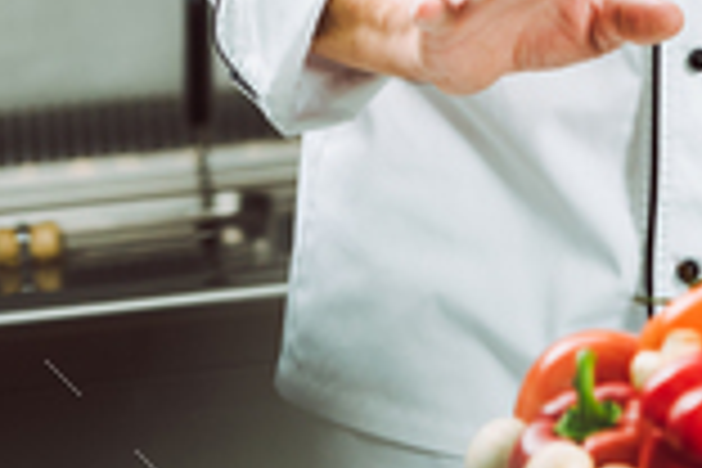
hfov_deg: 4.3
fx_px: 9223
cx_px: 1166
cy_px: -310
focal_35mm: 473
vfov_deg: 2.9
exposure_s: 1/200
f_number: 3.5
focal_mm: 125
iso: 100
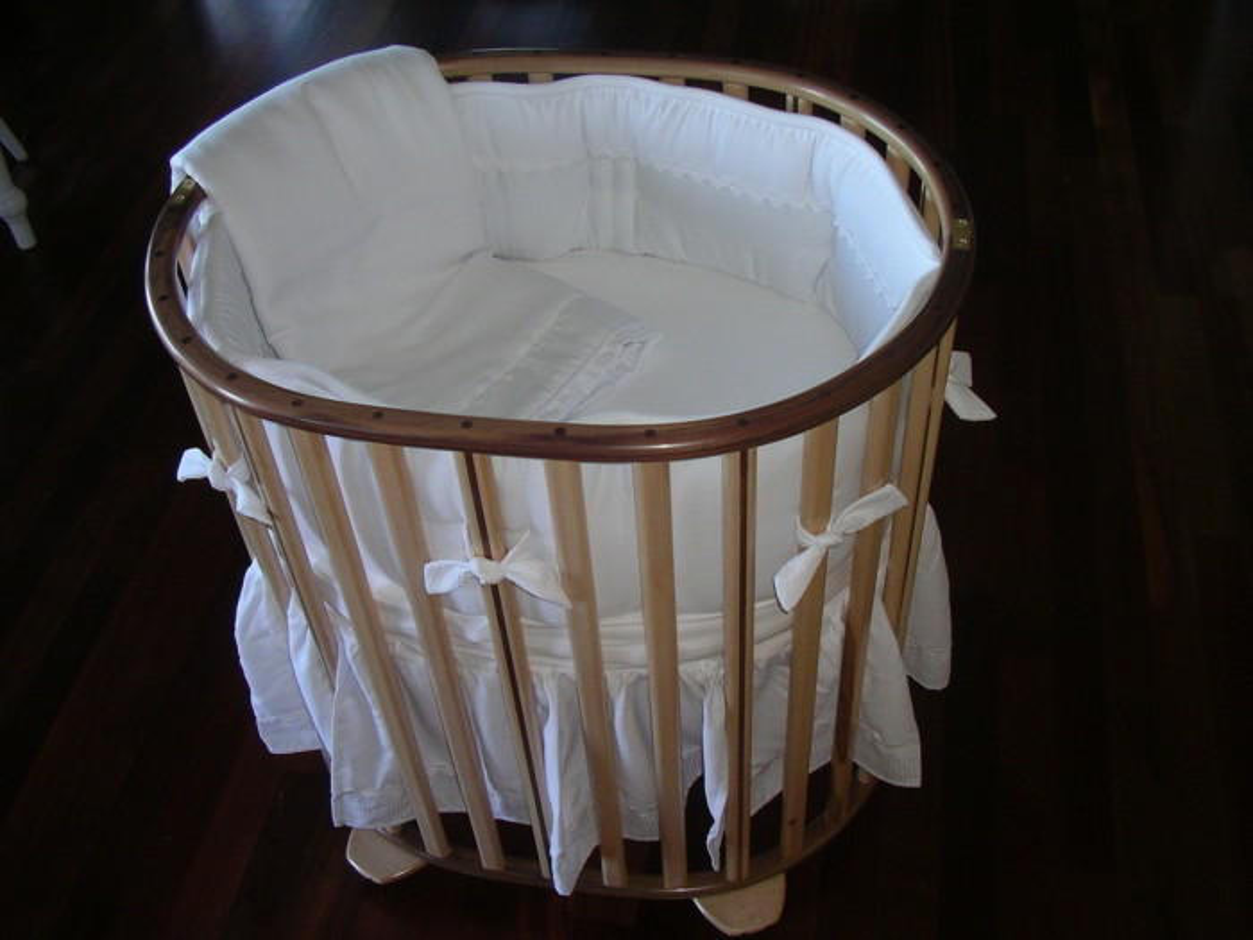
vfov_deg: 38.7
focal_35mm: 37
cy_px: 470
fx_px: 1339
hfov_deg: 50.1
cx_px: 626
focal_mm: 5.7
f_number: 2.8
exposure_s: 1/60
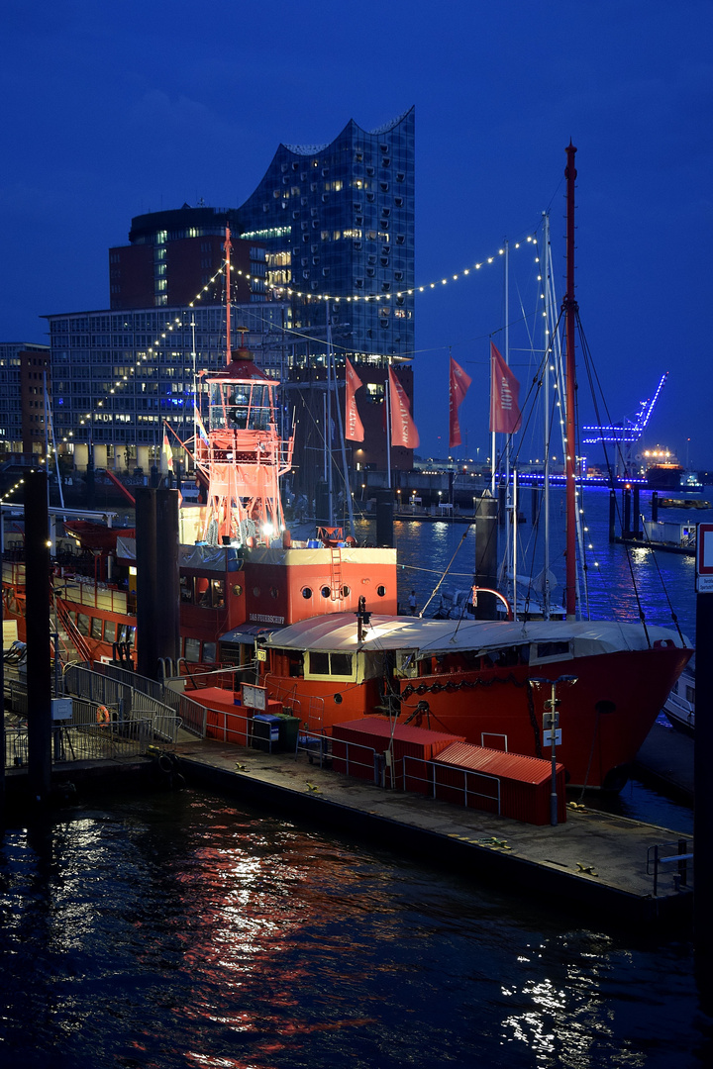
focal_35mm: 51
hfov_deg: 26.5
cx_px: 356
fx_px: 1515
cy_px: 534
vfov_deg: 38.9
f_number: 4.2
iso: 800
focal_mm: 34
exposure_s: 1/6
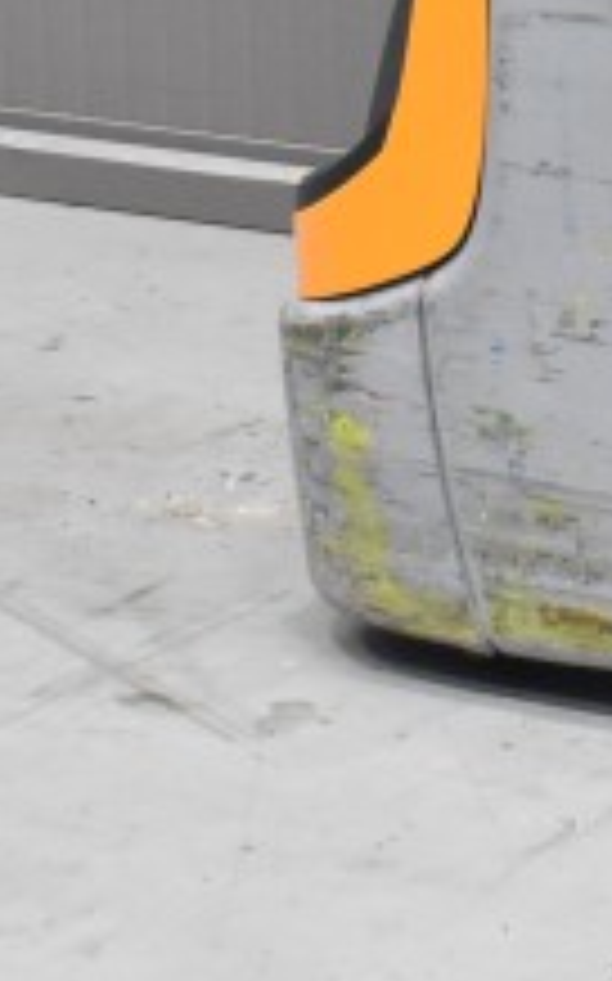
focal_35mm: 211
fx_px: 5633
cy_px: -598
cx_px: 1246
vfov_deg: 9.6
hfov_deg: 6.1
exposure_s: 1/40
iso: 1600
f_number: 5
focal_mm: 25
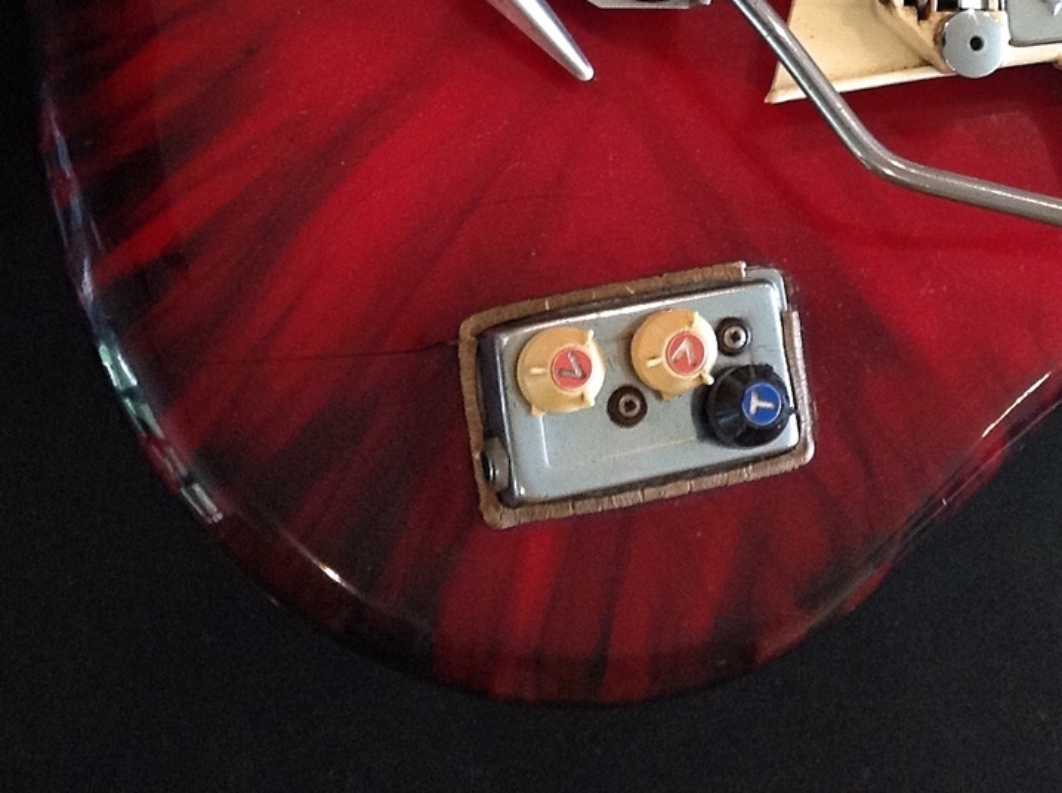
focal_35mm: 78
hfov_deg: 24.5
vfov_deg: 18.3
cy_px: -11
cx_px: 917
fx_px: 2389
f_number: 2.4
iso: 160
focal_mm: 4.28
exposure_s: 1/15
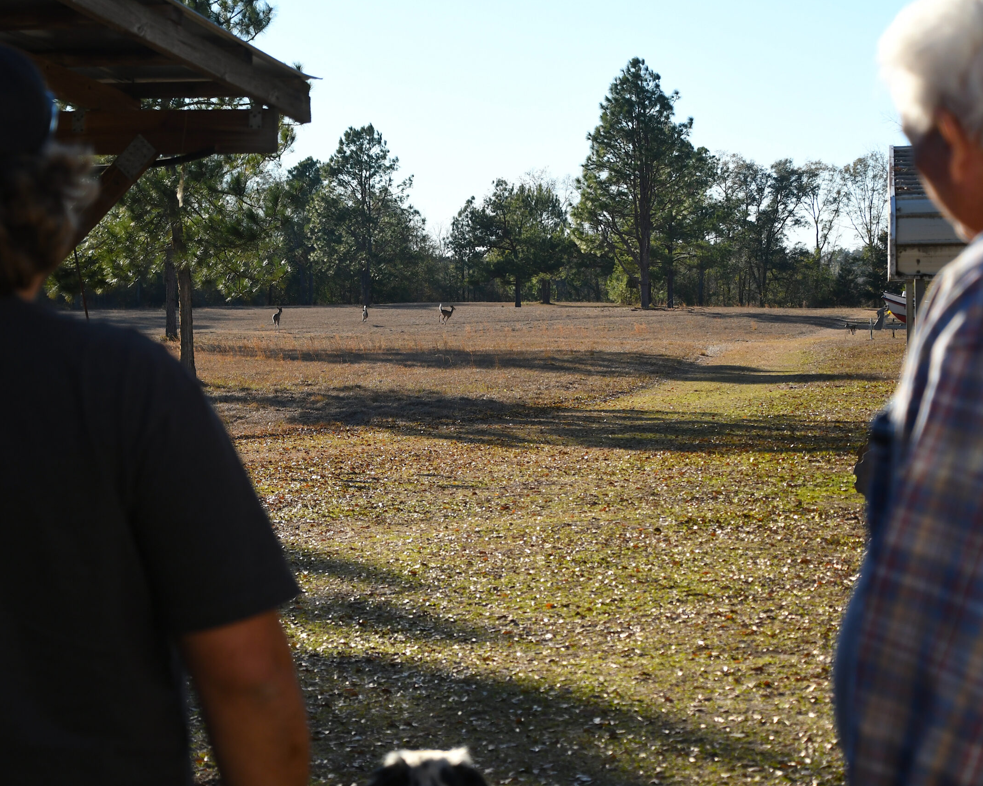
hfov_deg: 8.5
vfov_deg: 6.8
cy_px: 393
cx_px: 439
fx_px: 6649
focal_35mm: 229
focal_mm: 135
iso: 500
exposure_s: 1/2500
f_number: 6
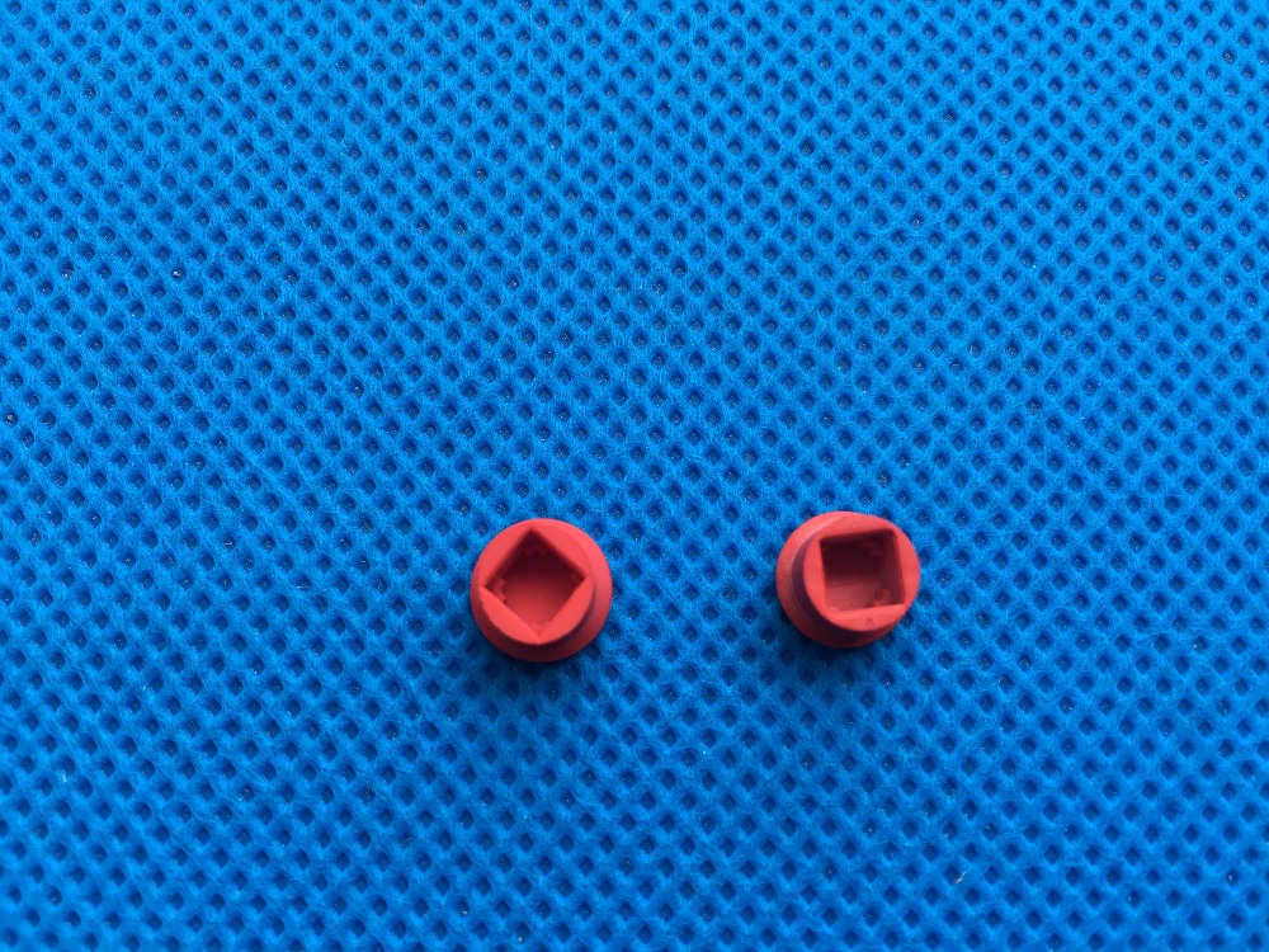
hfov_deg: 61.7
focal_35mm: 29
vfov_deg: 48.2
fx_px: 1063
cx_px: 634
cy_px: 476
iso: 25
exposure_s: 1/119
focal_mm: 4.15
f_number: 2.2
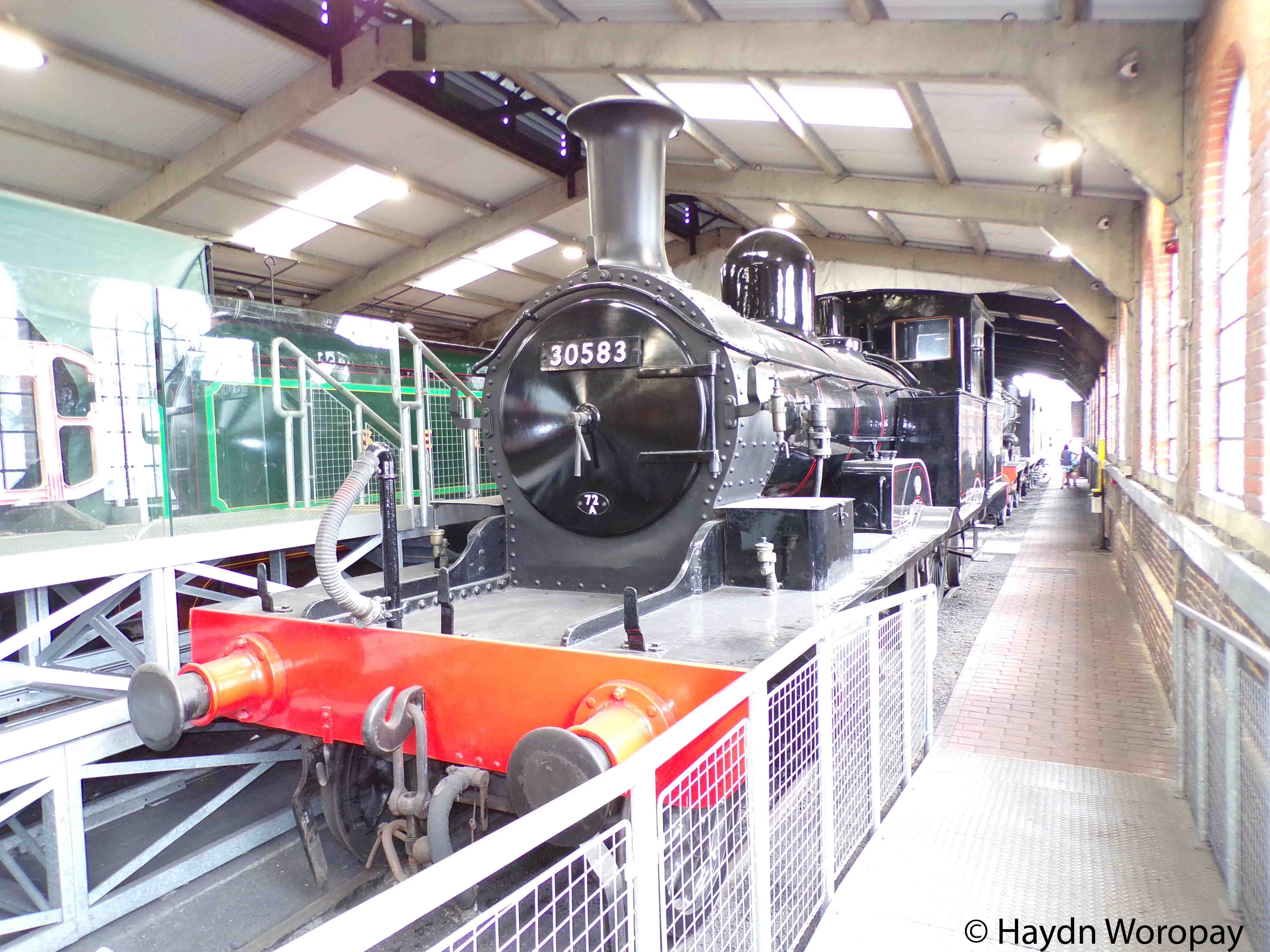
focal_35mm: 24
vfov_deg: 56.8
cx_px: 635
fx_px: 881
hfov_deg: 71.6
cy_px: 476
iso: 200
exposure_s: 1/34
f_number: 3
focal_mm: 4.3
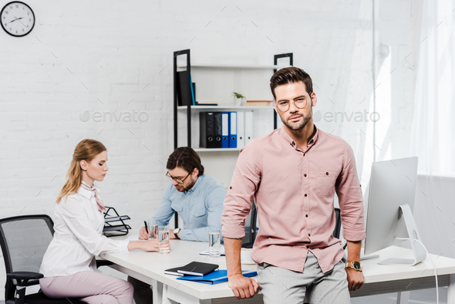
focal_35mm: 70
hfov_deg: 28.8
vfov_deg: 19.5
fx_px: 885
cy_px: 152
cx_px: 228
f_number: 5
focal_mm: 70
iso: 80
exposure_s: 1/160
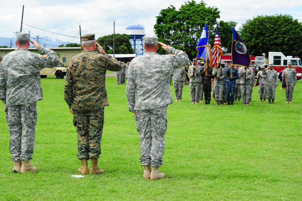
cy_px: 100
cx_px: 151
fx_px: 587
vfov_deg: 19.4
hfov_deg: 28.9
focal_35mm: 70
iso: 400
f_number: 14
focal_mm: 70
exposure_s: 1/250
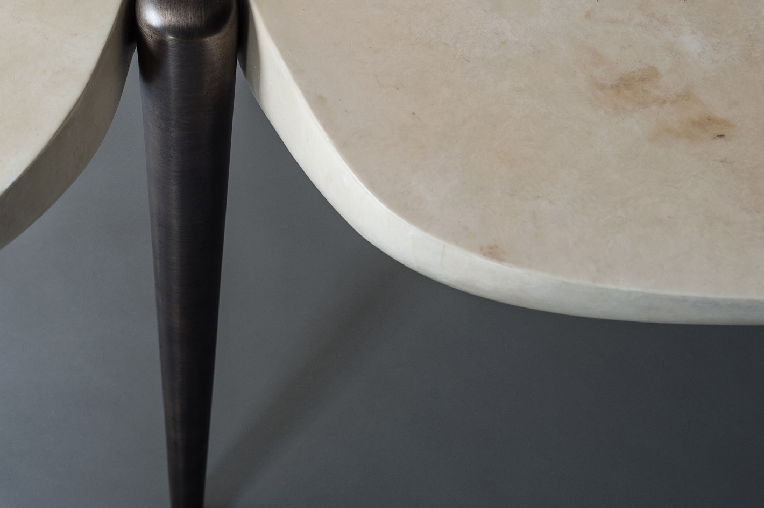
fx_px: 1866
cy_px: 156
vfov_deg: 15.5
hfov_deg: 22.9
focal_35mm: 88
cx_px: 175
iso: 200
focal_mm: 50
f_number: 8
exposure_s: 1/13
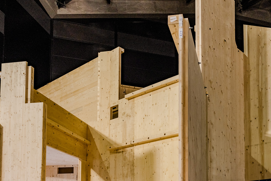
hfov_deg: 47.4
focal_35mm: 41
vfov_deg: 32.6
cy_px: 77
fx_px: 309
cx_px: 135
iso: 800
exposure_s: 1/125
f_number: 4
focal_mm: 23
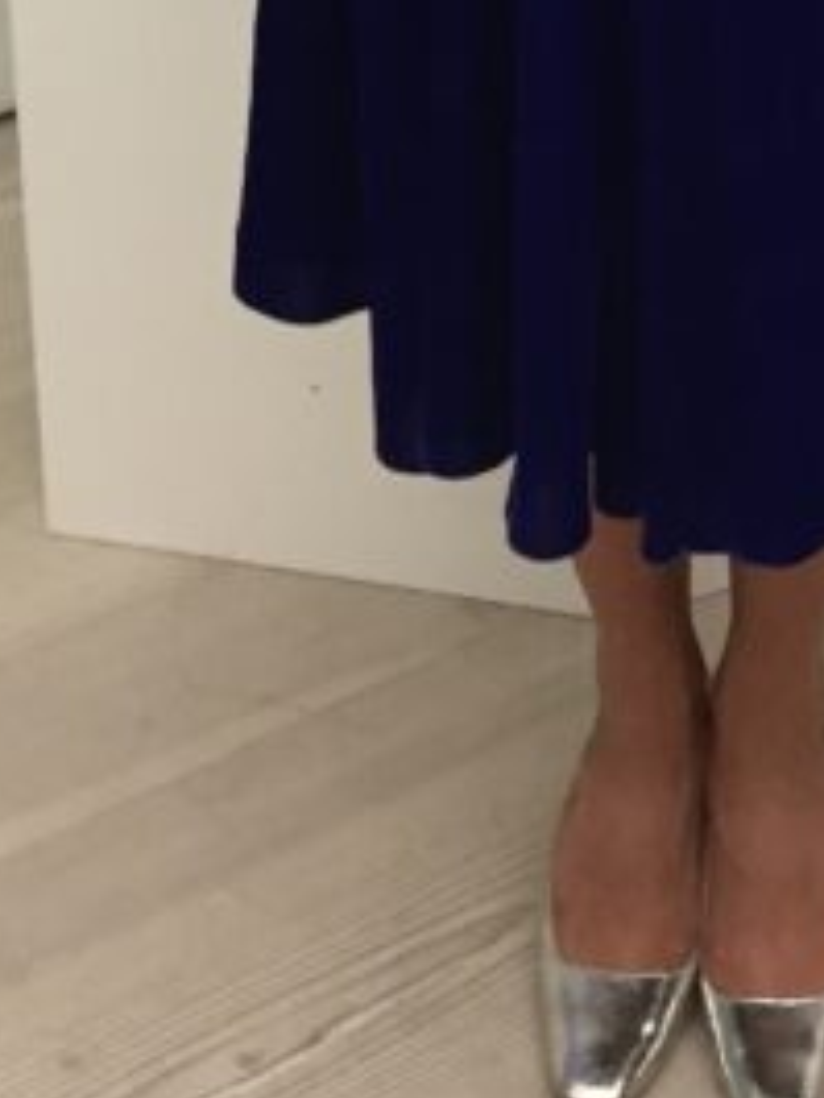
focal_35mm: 112
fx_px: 3552
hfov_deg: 13.1
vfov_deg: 15.3
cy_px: -841
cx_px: 729
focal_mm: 4.15
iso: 64
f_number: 2.2
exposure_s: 1/33
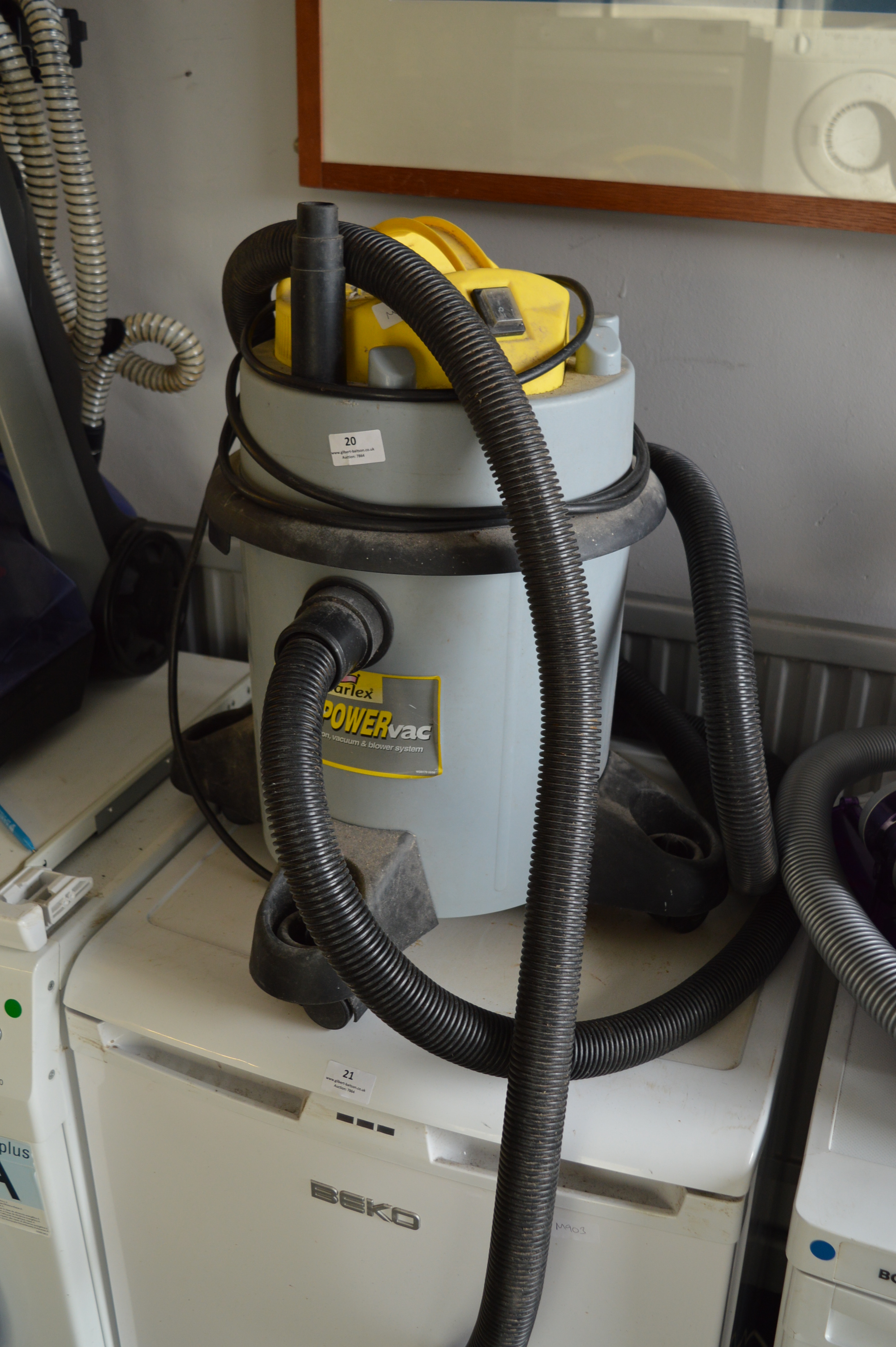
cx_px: 448
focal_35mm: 36
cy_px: 674
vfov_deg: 53.2
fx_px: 1346
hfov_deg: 36.8
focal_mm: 24
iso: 400
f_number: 4
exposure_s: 1/40
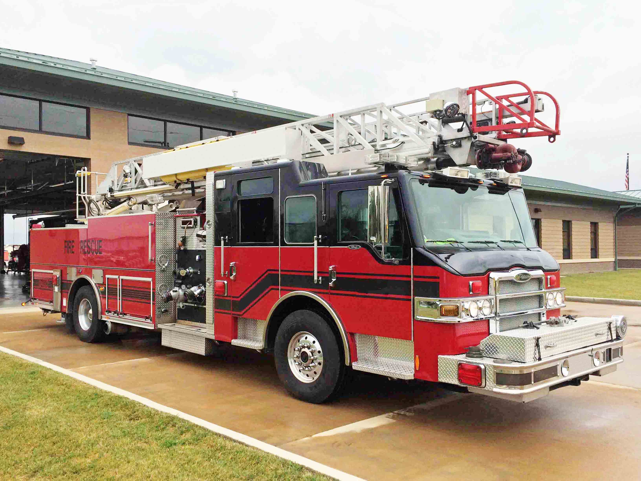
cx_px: 320
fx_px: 537
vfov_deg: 48.2
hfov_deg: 61.7
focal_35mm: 29
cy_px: 240
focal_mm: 4.15
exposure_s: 1/1786
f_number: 2.2
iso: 32
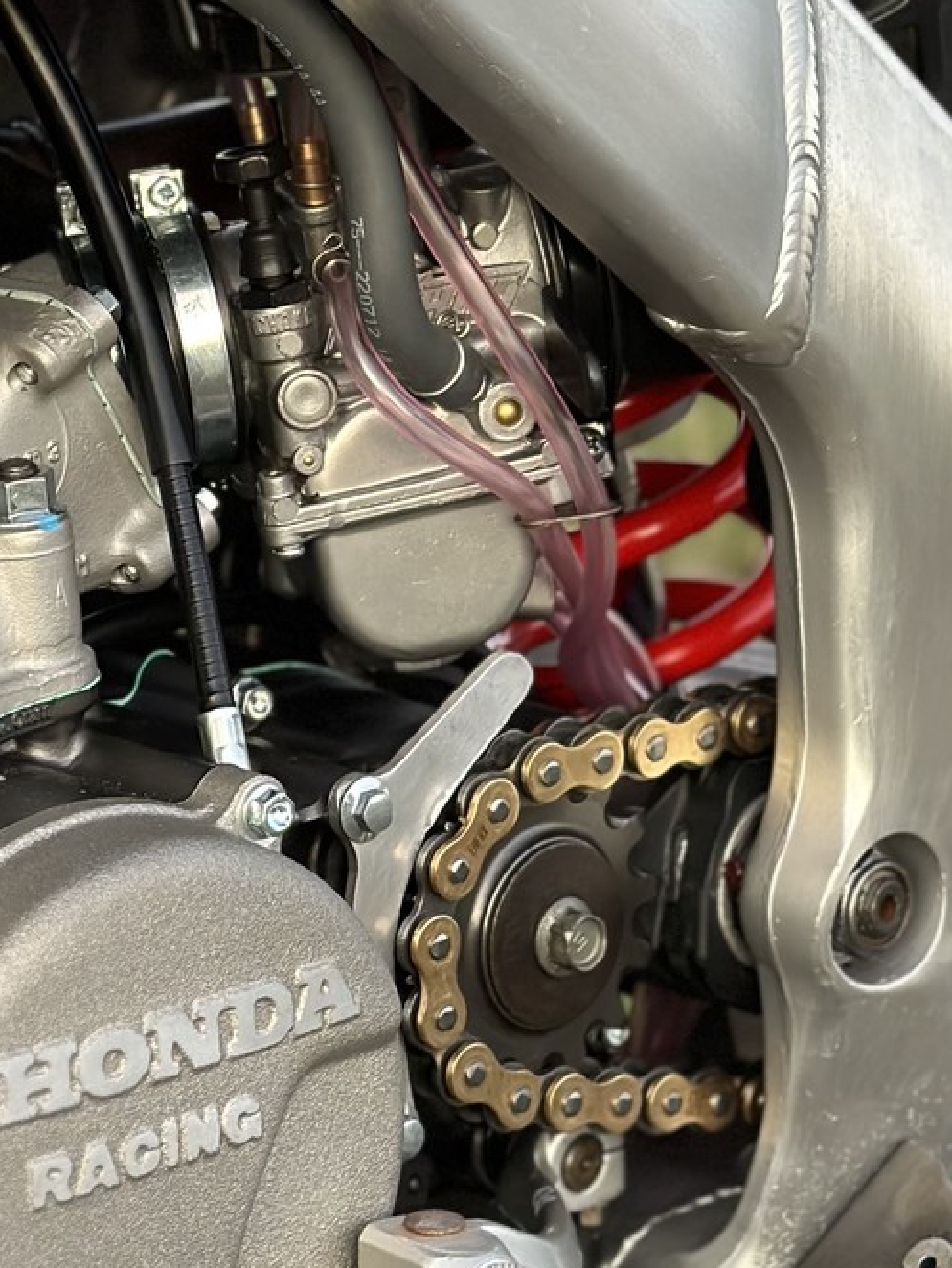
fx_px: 4251
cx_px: 282
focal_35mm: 116
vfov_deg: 17.0
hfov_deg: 12.8
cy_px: 513
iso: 200
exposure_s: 1/51
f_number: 1.78
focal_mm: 6.86
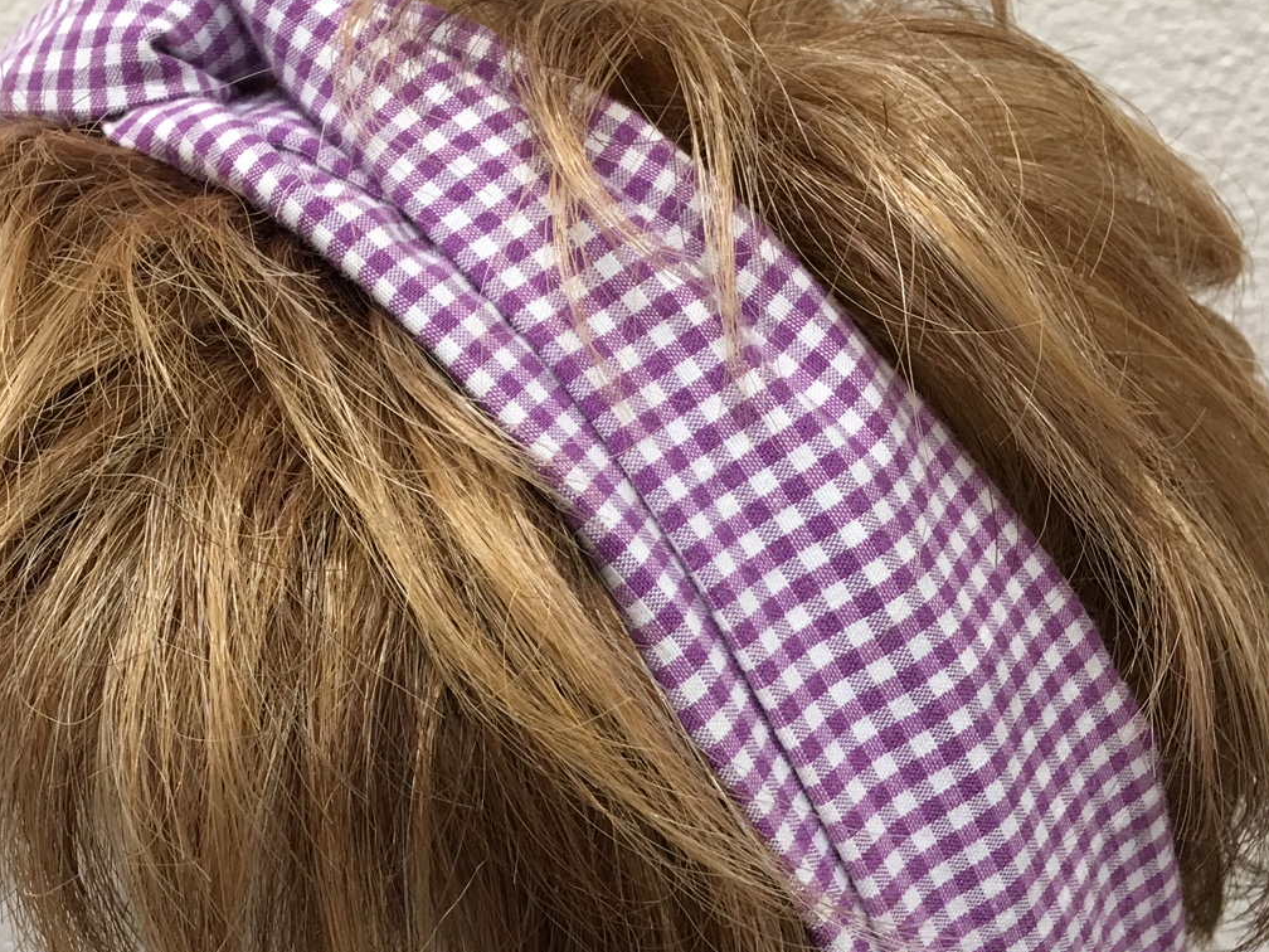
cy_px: 563
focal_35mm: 58
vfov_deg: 25.2
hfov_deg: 32.5
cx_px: 298
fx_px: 2126
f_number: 2.2
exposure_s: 1/15
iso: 32
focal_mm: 4.15
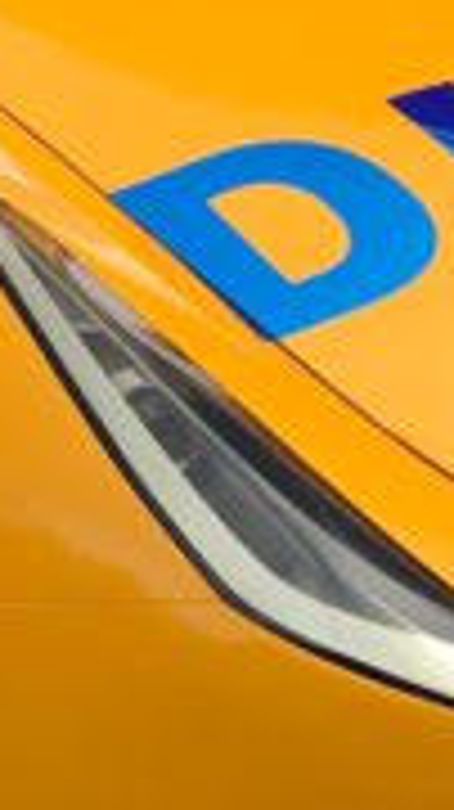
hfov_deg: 6.5
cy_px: -338
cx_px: -764
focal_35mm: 174
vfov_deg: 11.9
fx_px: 3731
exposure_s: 1/1277
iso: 20
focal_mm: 3.99
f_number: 1.8
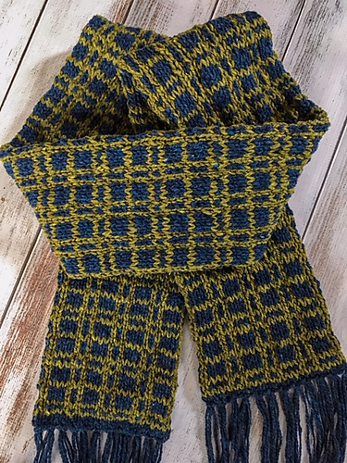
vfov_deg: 61.7
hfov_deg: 48.2
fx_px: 388
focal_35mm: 29
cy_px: 232
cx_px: 174
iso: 250
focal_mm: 4.15
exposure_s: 1/15
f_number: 2.2
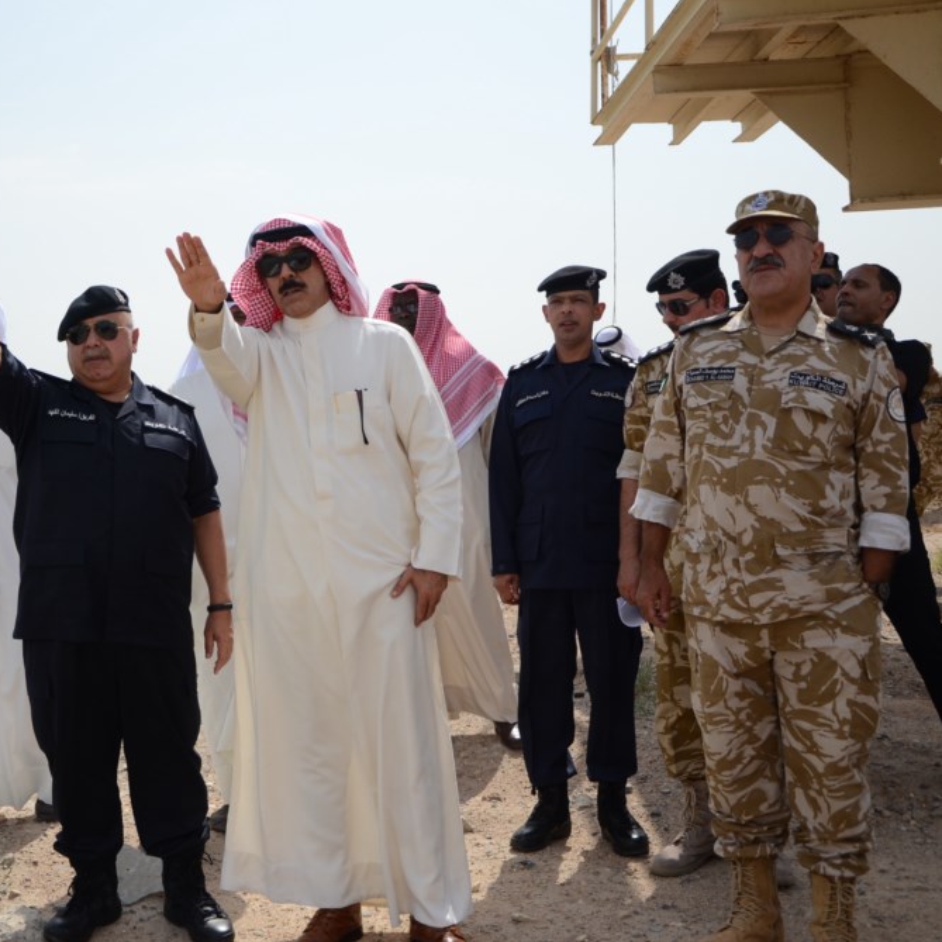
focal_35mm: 49
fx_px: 1498
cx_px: 294
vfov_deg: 34.9
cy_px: 475
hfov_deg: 34.5
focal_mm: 25
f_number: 4
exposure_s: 1/3200
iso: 320
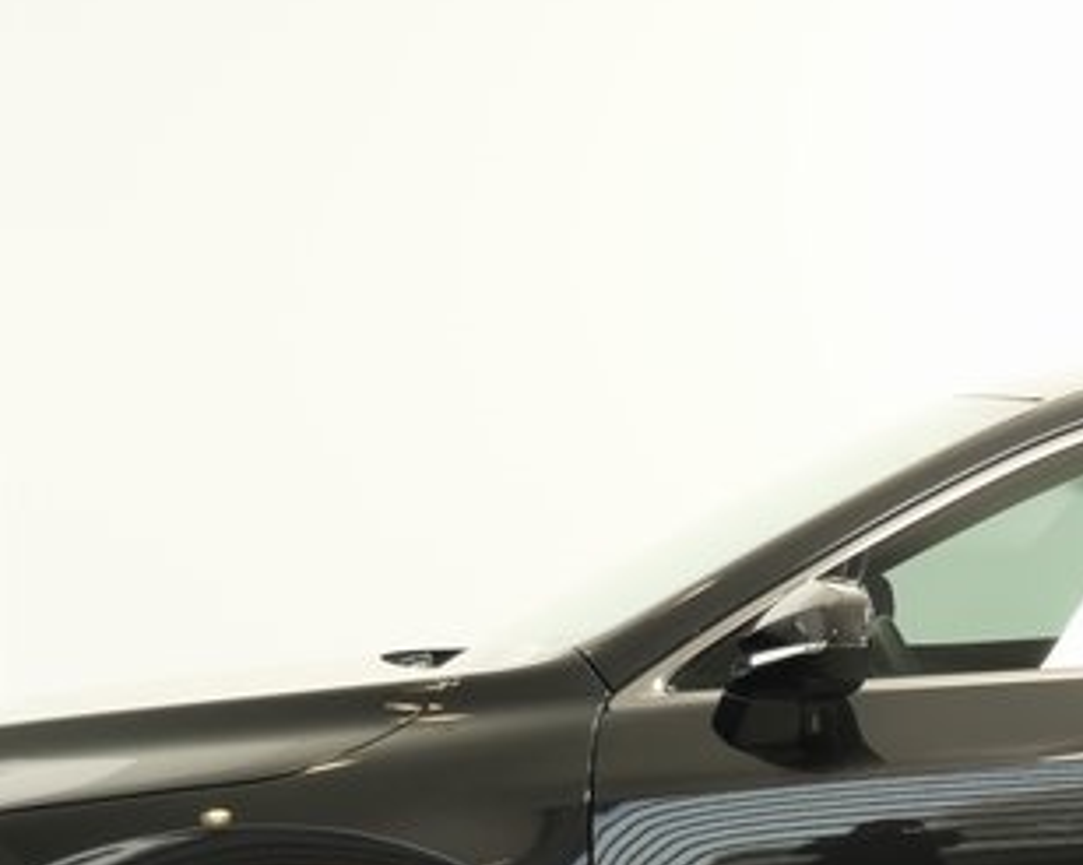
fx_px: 4164
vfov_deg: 11.7
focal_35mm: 130
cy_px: 932
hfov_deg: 14.5
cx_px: 1150
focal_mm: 20
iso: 250
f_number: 4.1
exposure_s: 1/200
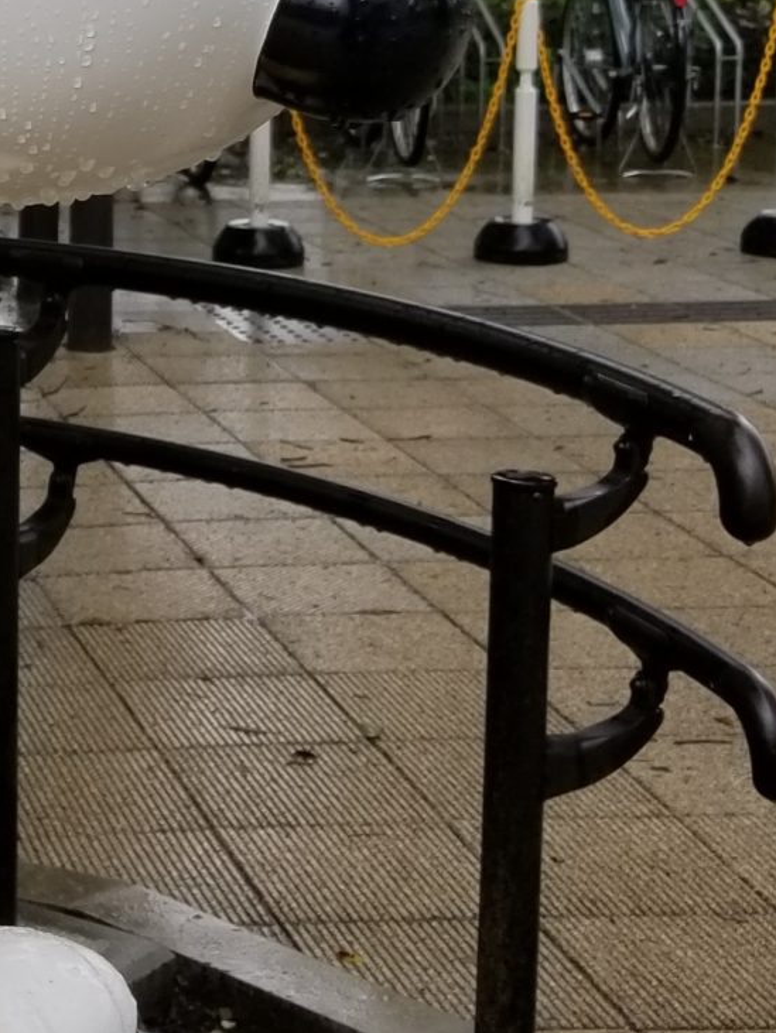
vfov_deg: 21.2
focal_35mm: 91
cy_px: 167
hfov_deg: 15.0
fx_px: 2718
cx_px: -410
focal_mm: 4.25
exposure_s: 1/1357
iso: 50
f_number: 1.7
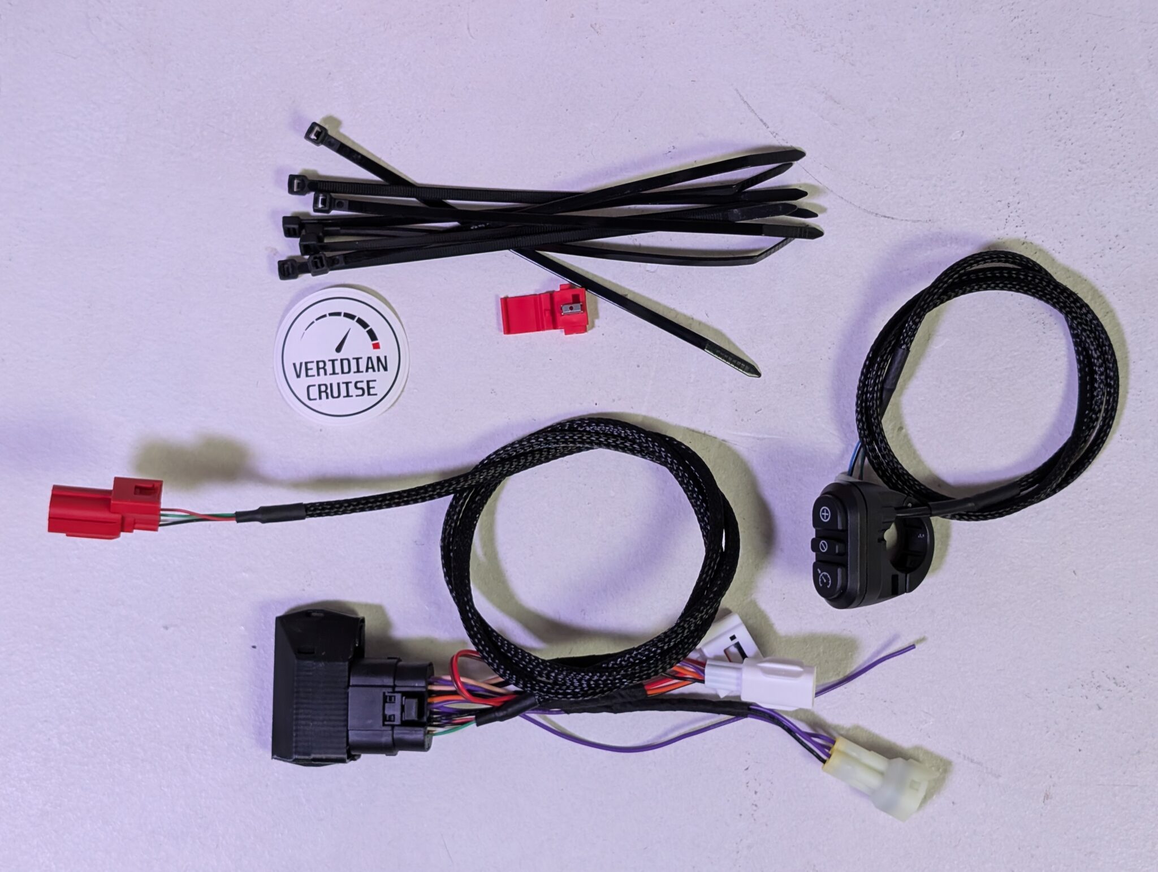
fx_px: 1641
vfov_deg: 29.7
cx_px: 579
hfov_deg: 38.9
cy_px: 436
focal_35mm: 49
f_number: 1.68
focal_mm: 6.9
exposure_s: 1/120
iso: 169
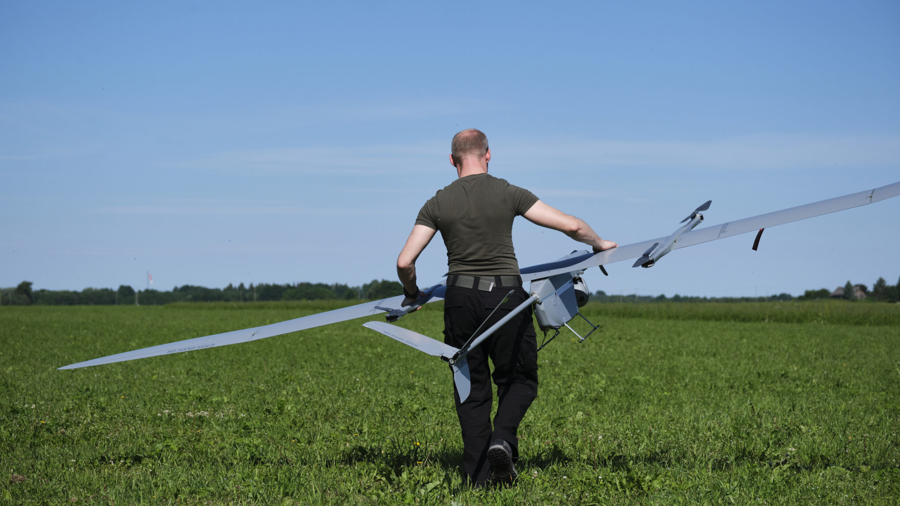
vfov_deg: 15.3
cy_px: 221
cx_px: 449
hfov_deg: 26.8
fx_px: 1885
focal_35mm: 79
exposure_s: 1/2500
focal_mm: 50
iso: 200
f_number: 4
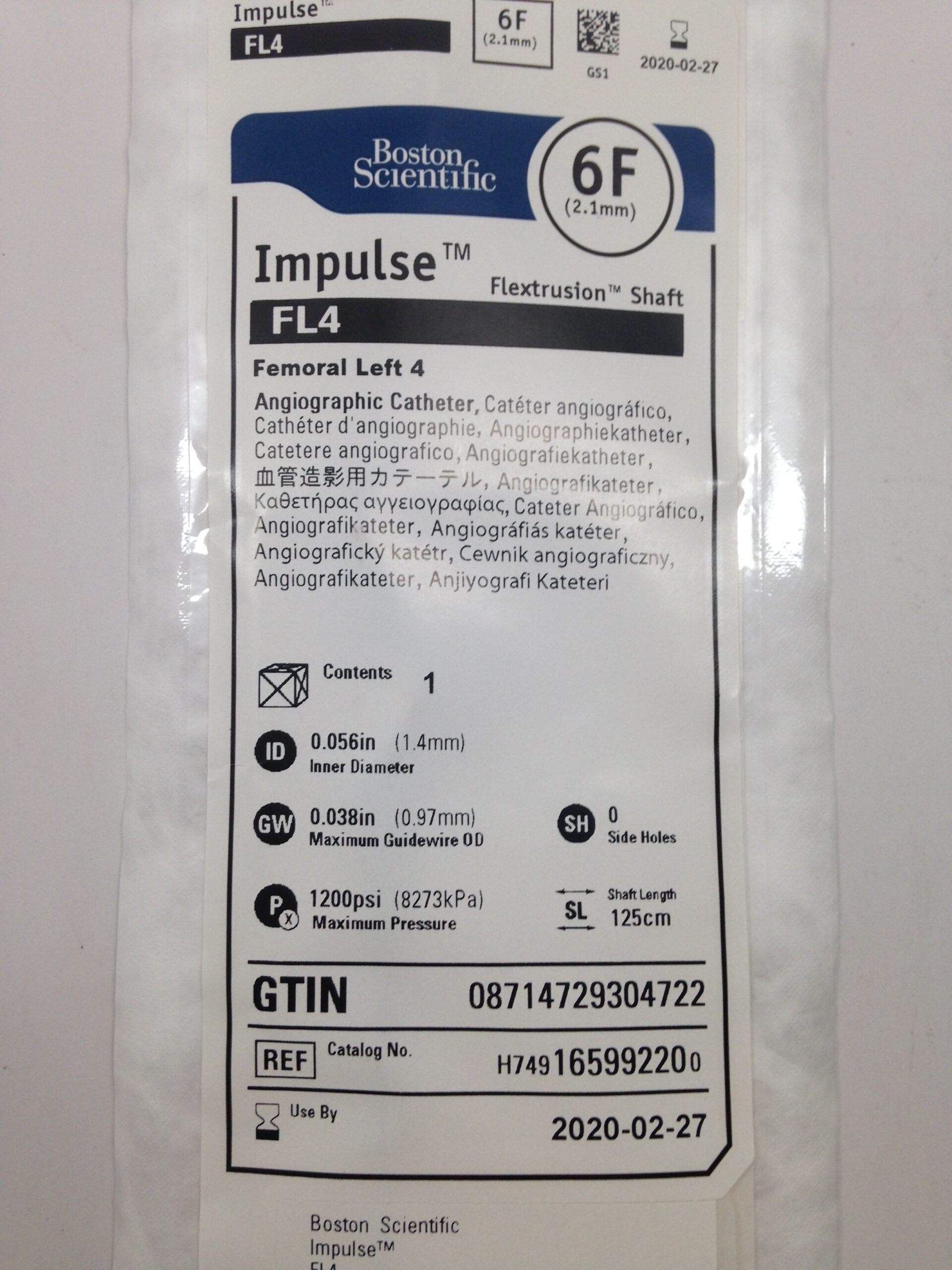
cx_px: 476
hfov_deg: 42.9
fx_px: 1210
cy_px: 635
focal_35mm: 33
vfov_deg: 55.4
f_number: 2.4
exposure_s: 1/60
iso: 50
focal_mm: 4.12
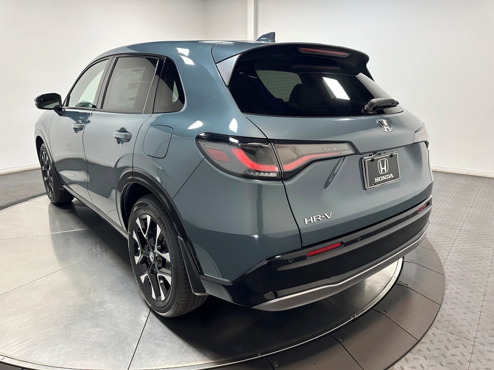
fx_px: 343
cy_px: 185
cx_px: 247
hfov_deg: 71.6
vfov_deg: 56.8
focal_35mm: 24
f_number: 1.78
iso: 500
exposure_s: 1/60
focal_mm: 6.86
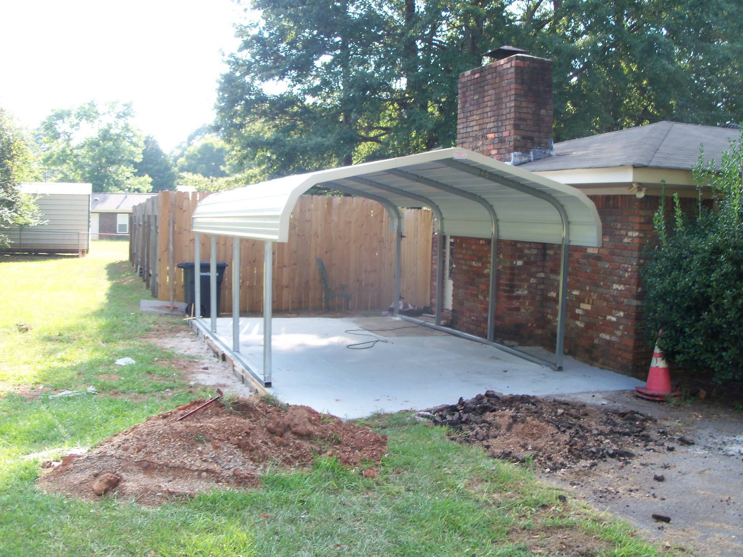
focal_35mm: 35
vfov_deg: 40.7
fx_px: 751
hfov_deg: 52.6
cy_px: 278
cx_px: 372
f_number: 3
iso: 64
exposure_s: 1/80
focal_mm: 6.3
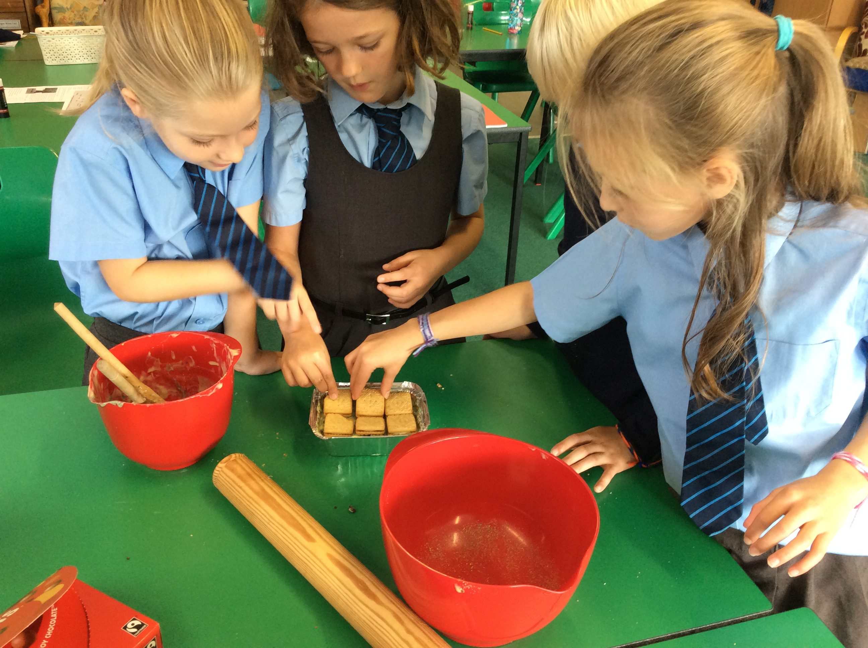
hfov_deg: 56.9
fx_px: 801
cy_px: 324
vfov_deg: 44.1
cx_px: 434
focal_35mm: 32
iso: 80
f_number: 2.4
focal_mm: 3.3
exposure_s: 1/25
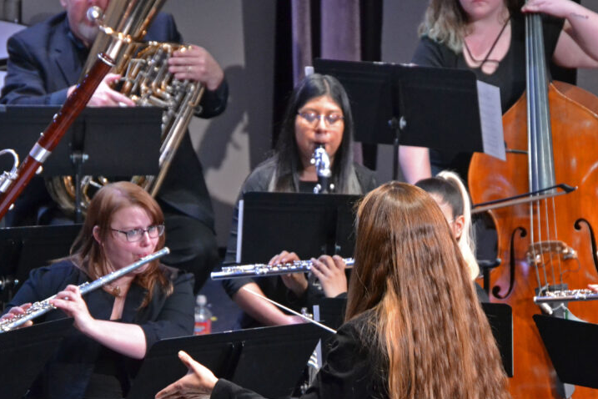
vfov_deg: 5.1
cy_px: 198
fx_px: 4447
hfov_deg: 7.7
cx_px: 372
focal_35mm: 268
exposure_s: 1/125
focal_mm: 125
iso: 3200
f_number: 4.8
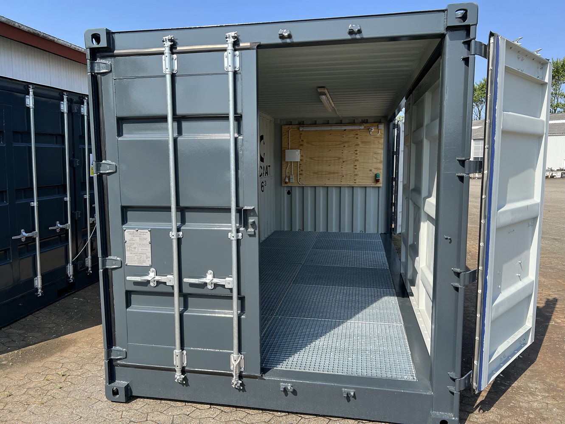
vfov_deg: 53.1
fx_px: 424
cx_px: 282
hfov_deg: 67.3
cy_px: 212
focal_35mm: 26
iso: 50
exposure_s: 1/1934
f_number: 1.5
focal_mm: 5.7
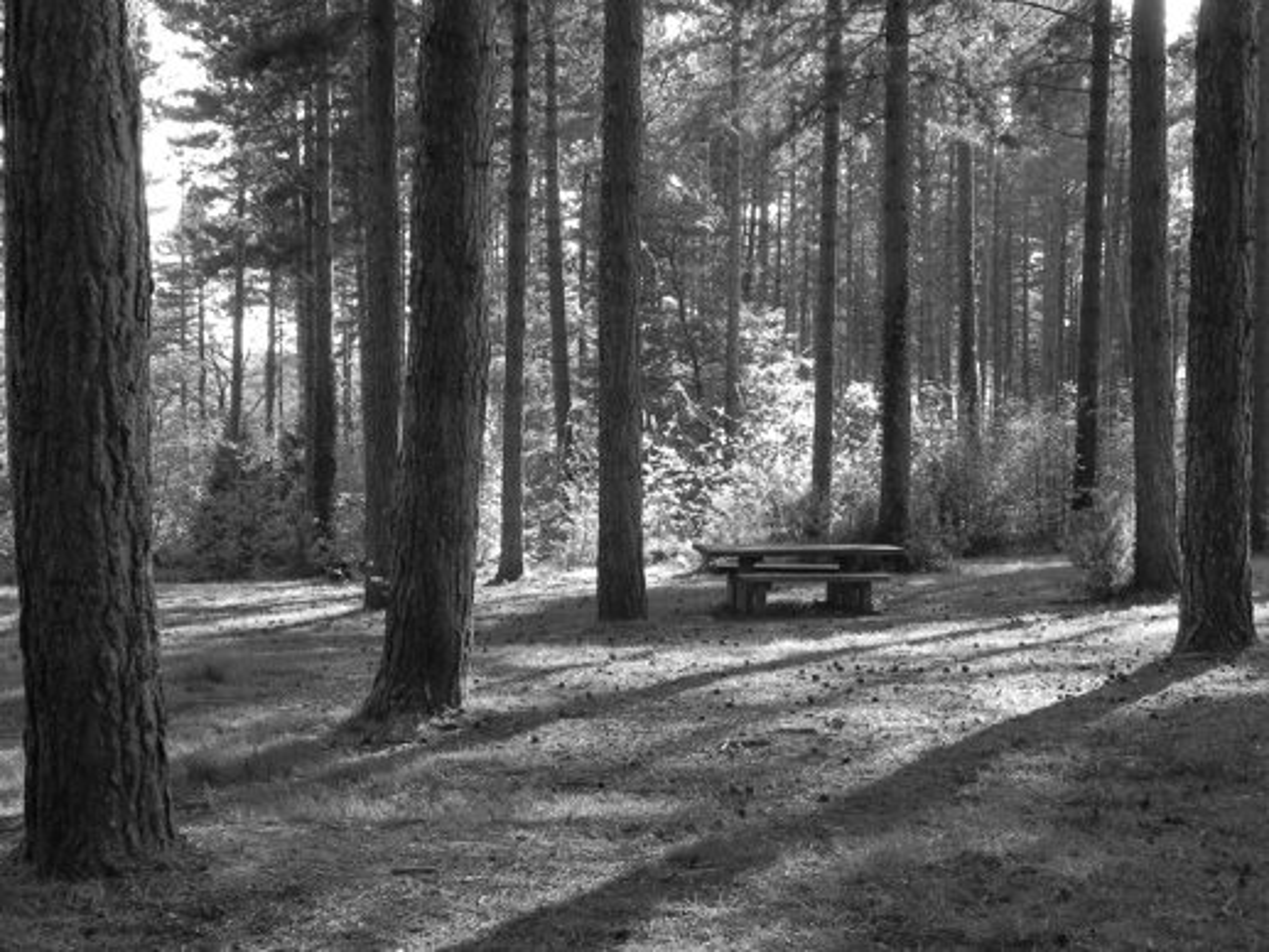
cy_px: 476
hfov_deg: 33.2
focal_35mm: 58
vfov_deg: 25.2
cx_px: 634
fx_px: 2127
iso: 218
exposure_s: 1/60.6
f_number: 7.1
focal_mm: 10.3
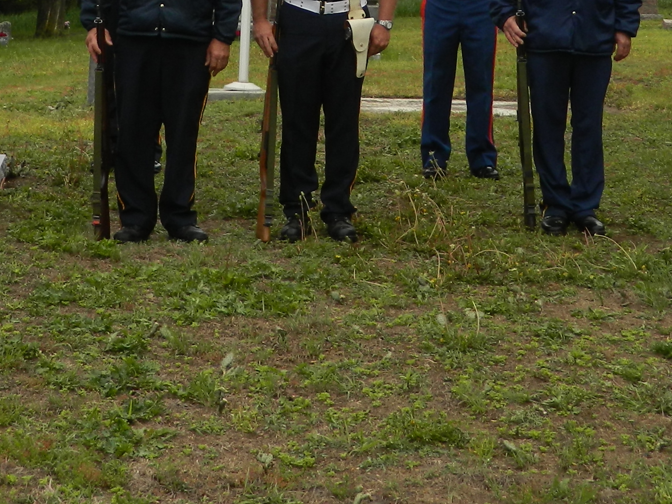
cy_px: -192
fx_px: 1941
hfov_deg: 19.6
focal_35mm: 100
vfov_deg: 14.1
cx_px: 240
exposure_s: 1/320
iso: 80
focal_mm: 6.2
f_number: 3.3
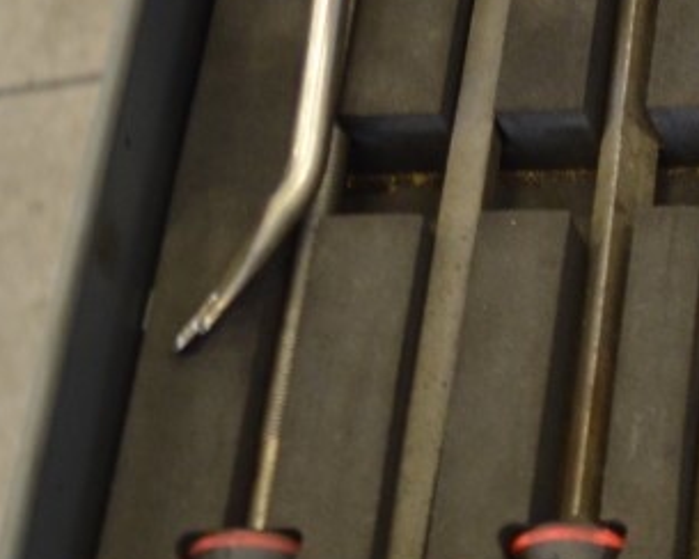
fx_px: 2793
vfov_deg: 11.4
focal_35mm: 135
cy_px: 105
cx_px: 1483
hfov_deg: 12.3
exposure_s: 1/30
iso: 400
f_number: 3.5
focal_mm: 18
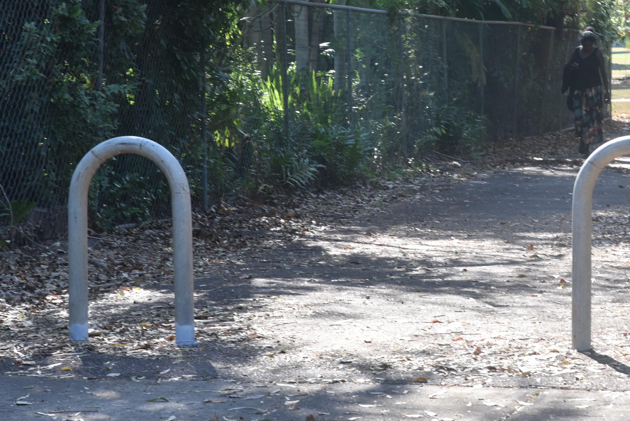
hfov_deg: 14.5
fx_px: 2468
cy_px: 144
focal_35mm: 141
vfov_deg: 9.7
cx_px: 465
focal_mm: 85
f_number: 4.5
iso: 320
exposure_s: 1/80
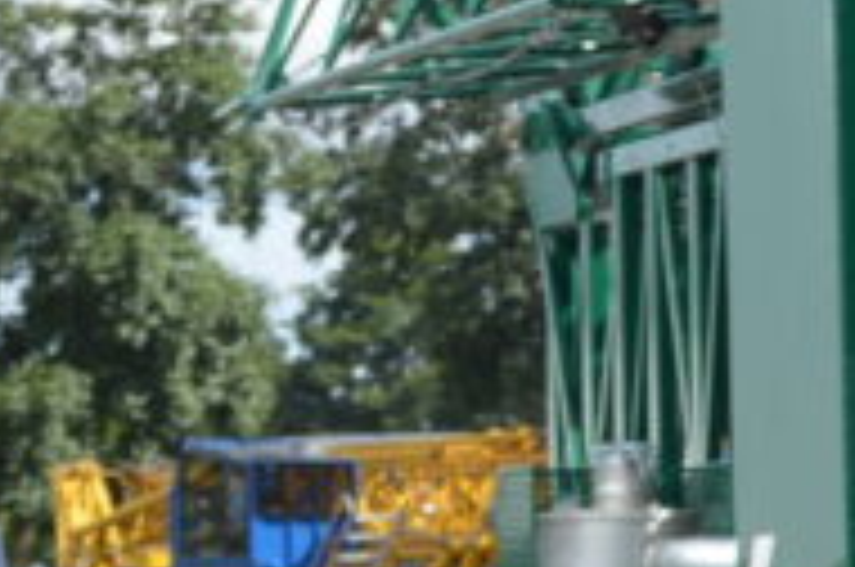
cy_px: 702
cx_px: 2218
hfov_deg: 5.1
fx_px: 9271
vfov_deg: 3.5
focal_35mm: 391
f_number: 6.3
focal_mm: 38
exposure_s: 1/200
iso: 100
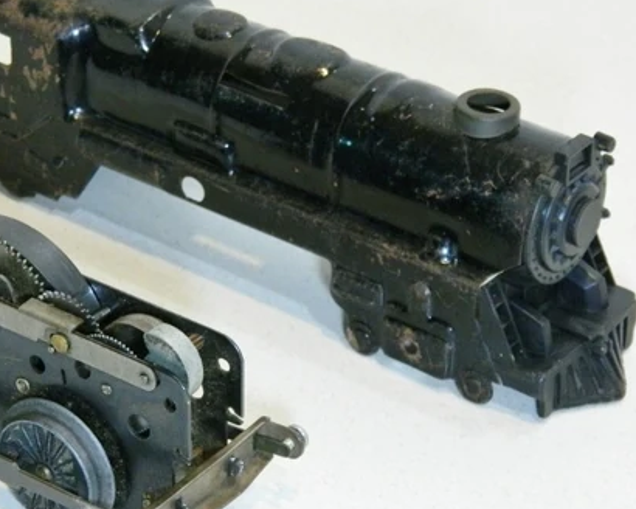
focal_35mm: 147
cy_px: 236
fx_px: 2767
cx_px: 247
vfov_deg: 10.5
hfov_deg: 13.1
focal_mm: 18.6
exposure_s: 1/25
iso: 400
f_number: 4.5
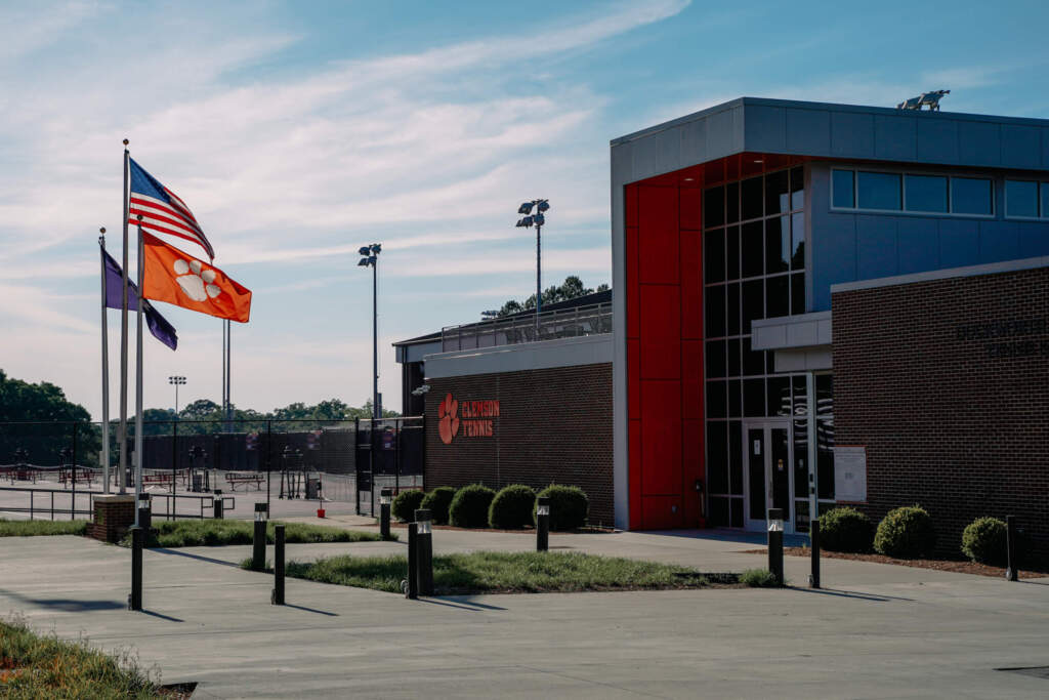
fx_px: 1836
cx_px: 524
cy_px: 350
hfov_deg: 31.9
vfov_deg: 21.6
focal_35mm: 63
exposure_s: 1/2000
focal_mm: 63
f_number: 6.3
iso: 125
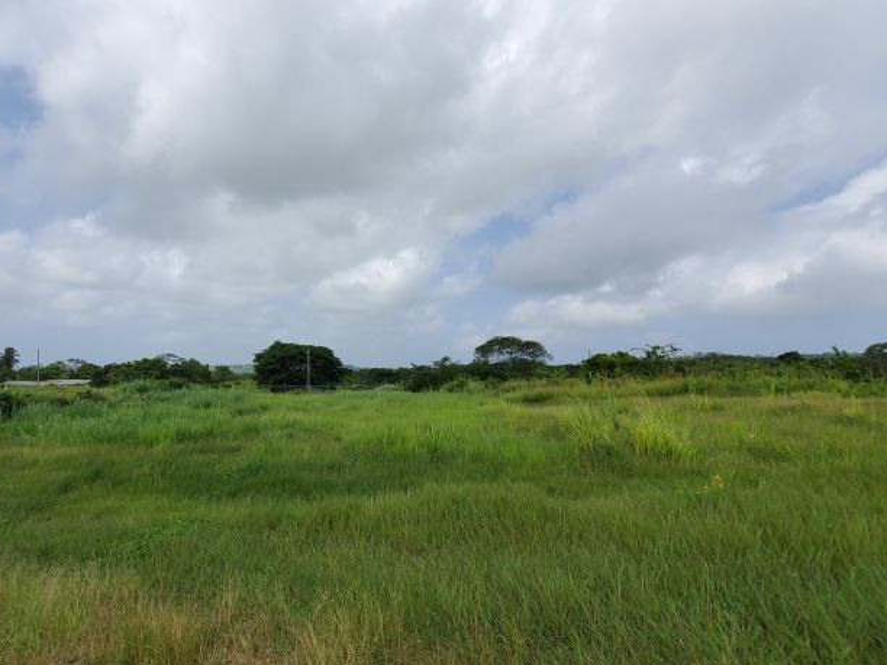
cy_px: 364
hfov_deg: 90.0
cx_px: 359
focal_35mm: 17
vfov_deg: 74.6
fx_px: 436
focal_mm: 1.8
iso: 50
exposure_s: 1/1279
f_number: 2.2
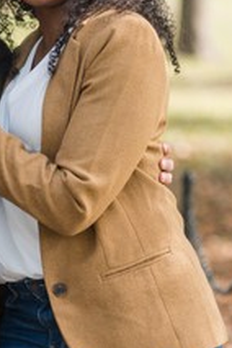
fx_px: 2774
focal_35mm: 287
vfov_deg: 7.2
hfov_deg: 4.8
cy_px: 302
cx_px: -33
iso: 125
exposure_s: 1/400
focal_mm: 85
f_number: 2.2
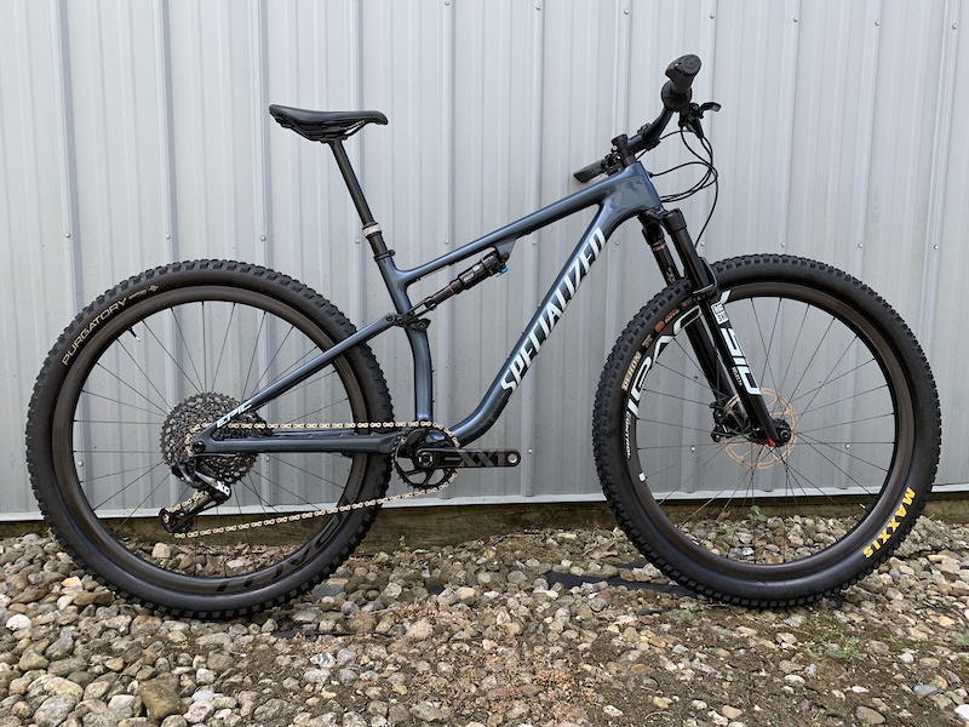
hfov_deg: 67.3
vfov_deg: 53.1
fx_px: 728
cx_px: 484
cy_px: 364
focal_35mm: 26
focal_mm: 4.25
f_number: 1.8
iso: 25
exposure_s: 1/355
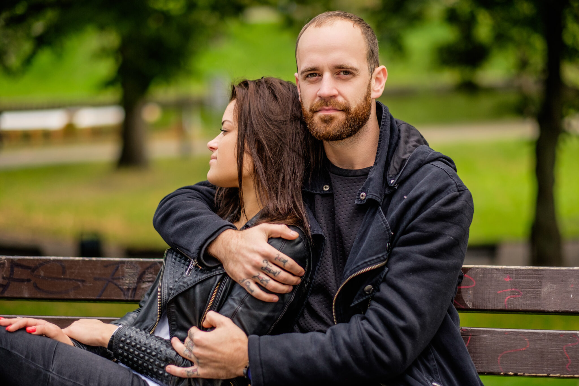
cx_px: 290
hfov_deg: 24.2
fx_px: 1351
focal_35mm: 84
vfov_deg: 16.3
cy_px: 193
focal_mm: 56
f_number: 1.4
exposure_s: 1/2000
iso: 200
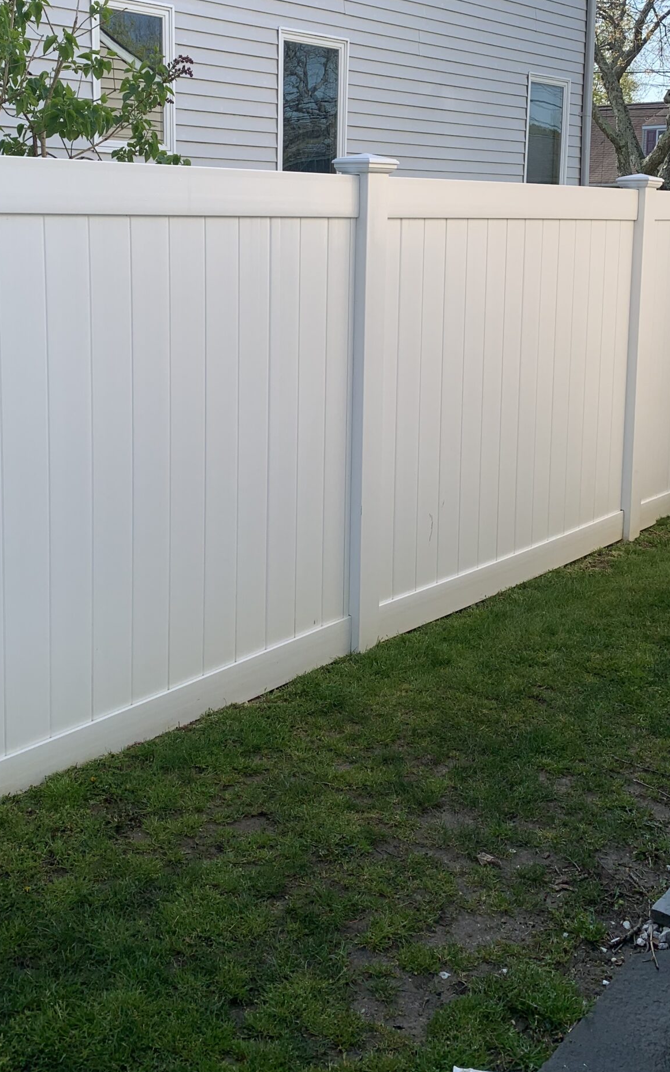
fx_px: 1111
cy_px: 378
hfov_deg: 33.5
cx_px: 270
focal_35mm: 38
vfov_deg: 50.8
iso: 25
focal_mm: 4.25
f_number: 1.8
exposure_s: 1/1011
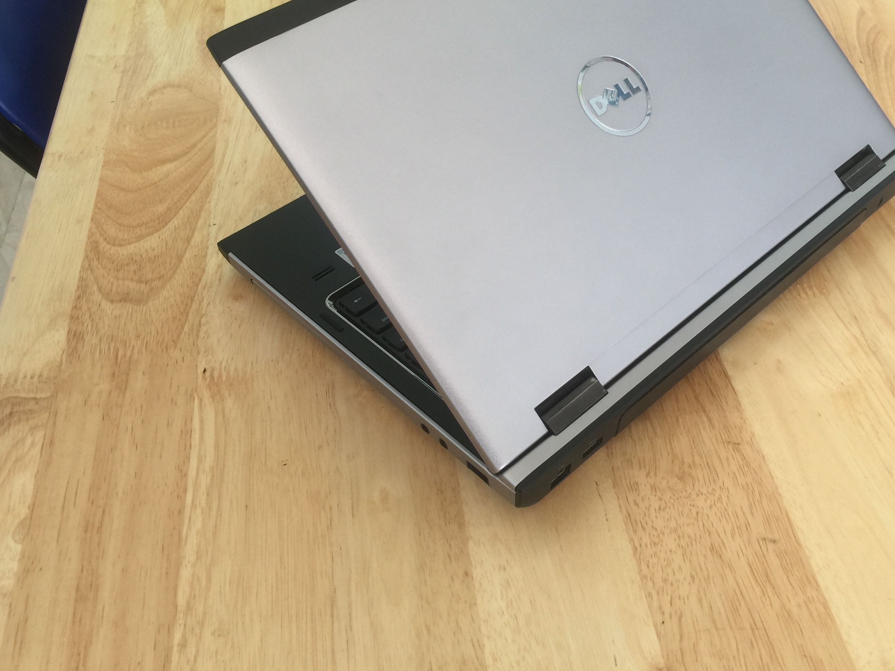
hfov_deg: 47.6
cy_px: 239
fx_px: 1008
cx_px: 528
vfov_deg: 36.5
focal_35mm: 39
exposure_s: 1/33
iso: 32
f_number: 2.2
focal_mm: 4.15
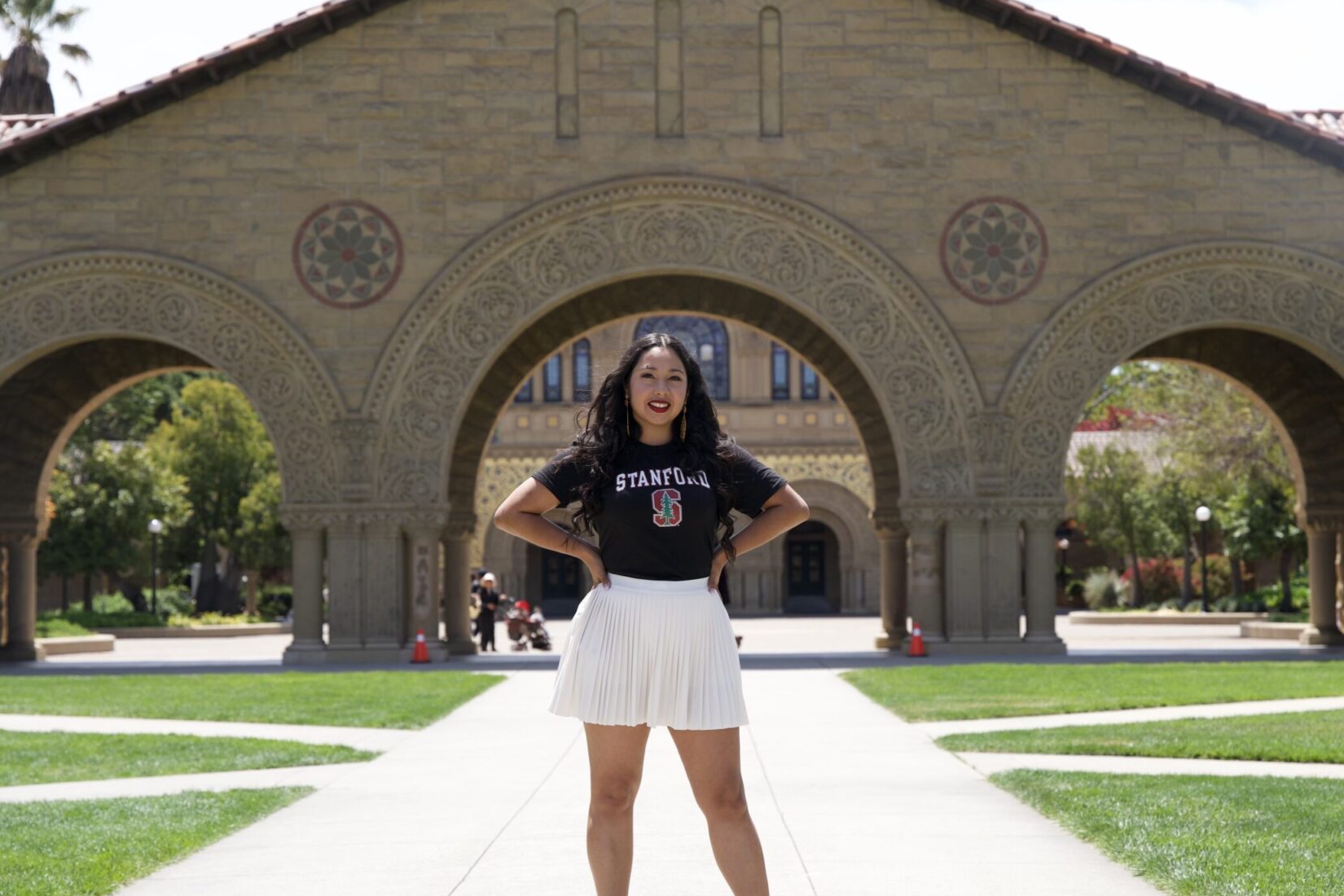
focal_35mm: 73
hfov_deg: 27.7
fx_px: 2725
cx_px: 729
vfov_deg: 18.7
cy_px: 490
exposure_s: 1/640
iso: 160
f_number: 4.5
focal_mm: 58.8
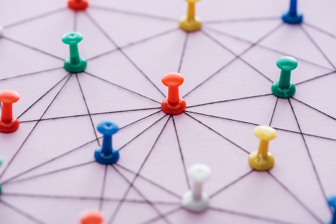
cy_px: 112
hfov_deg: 19.5
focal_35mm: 105
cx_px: 168
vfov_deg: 13.0
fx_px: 980
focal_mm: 105
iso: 250
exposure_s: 1/160
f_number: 9
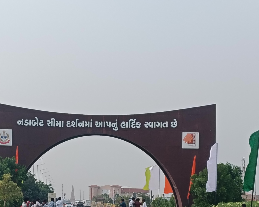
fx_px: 713
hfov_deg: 20.6
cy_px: 133
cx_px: 100
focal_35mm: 93
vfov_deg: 16.5
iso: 64
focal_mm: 3.98
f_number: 1.8
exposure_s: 1/535
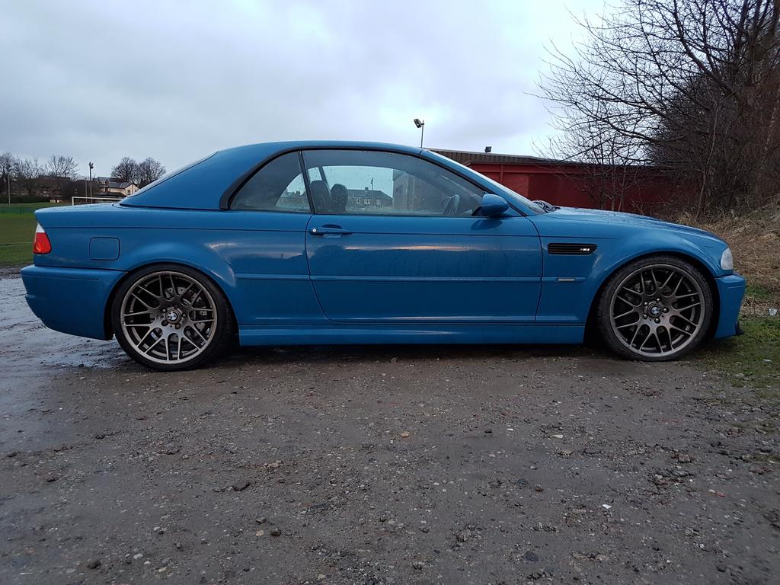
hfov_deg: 67.3
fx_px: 586
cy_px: 292
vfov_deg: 53.1
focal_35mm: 26
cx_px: 390
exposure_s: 1/50
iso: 100
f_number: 1.7
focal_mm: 4.2
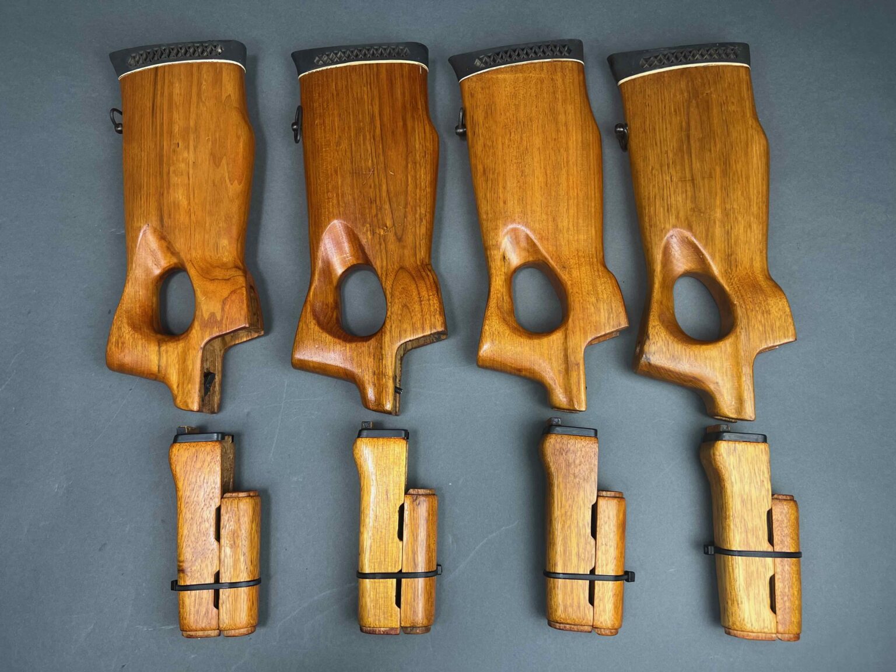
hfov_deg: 67.3
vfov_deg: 53.1
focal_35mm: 26
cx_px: 448
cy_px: 336
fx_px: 673
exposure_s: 1/60
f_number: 1.5
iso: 80
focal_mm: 5.7
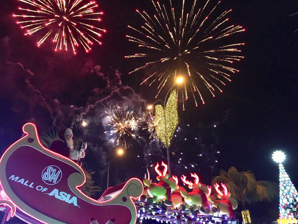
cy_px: 112
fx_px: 250
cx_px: 149
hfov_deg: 61.7
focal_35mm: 29
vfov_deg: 48.2
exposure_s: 1/30
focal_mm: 4.15
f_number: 2.2
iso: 200
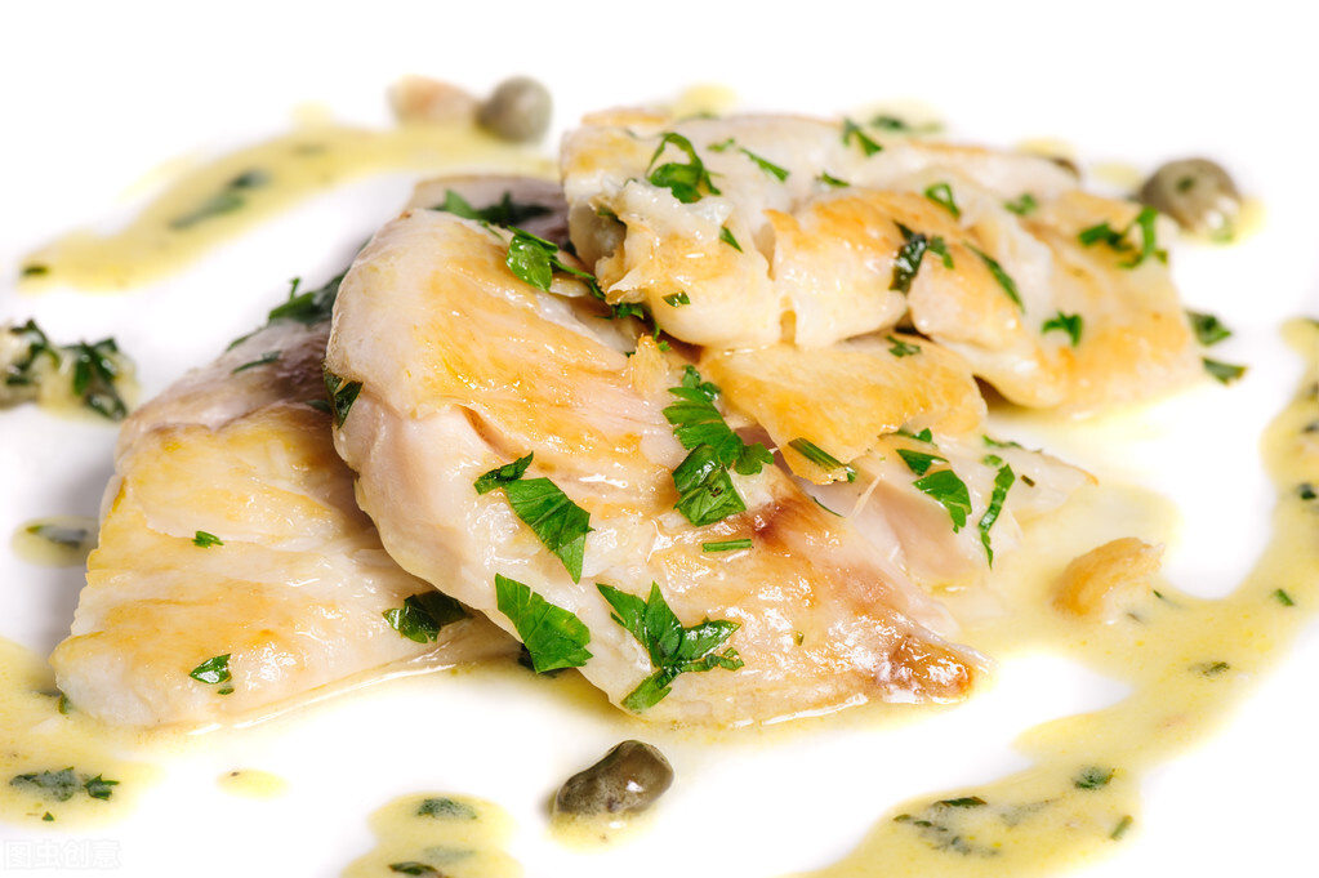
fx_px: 3845
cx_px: 660
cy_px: 439
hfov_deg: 19.5
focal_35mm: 105
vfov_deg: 13.0
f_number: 16
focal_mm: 105
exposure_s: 1/200
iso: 160
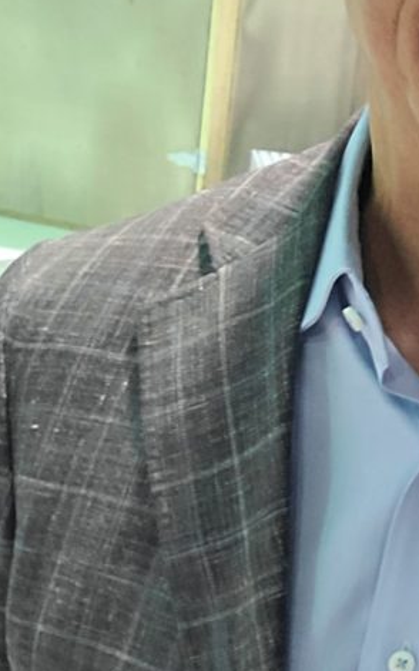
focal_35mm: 90
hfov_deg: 12.8
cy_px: 279
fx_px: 1646
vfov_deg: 23.0
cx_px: 828
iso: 500
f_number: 2.2
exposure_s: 1/30
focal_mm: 3.3
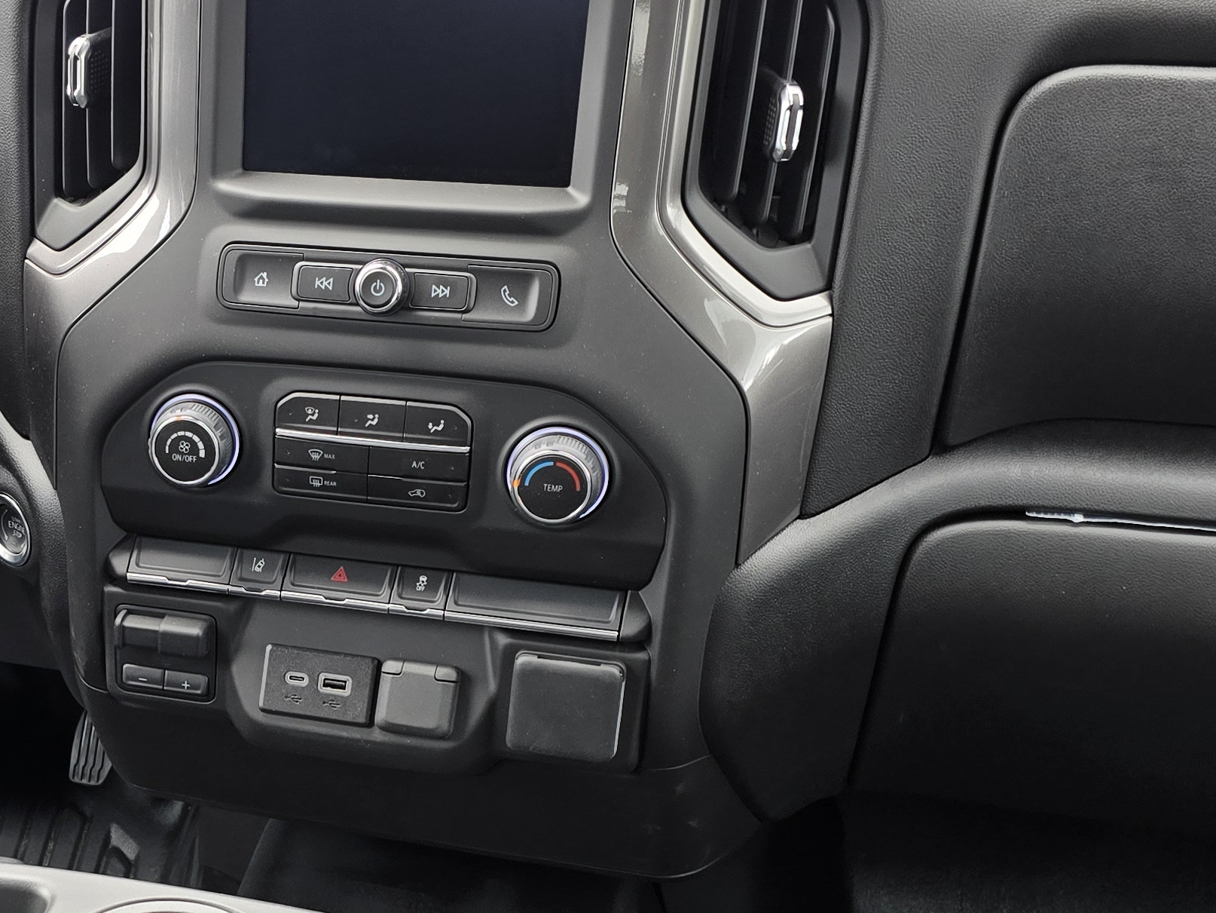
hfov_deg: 31.8
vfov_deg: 25.0
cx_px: 79
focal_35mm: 57
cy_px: 801
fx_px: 2003
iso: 50
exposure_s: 1/180
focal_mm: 6.3
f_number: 1.7
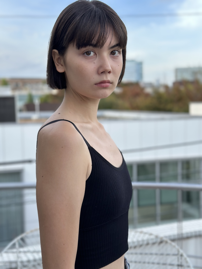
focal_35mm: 48
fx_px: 373
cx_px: 101
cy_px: 134
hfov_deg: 30.3
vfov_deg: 39.7
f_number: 1.78
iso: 80
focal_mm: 6.86
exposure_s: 1/1000
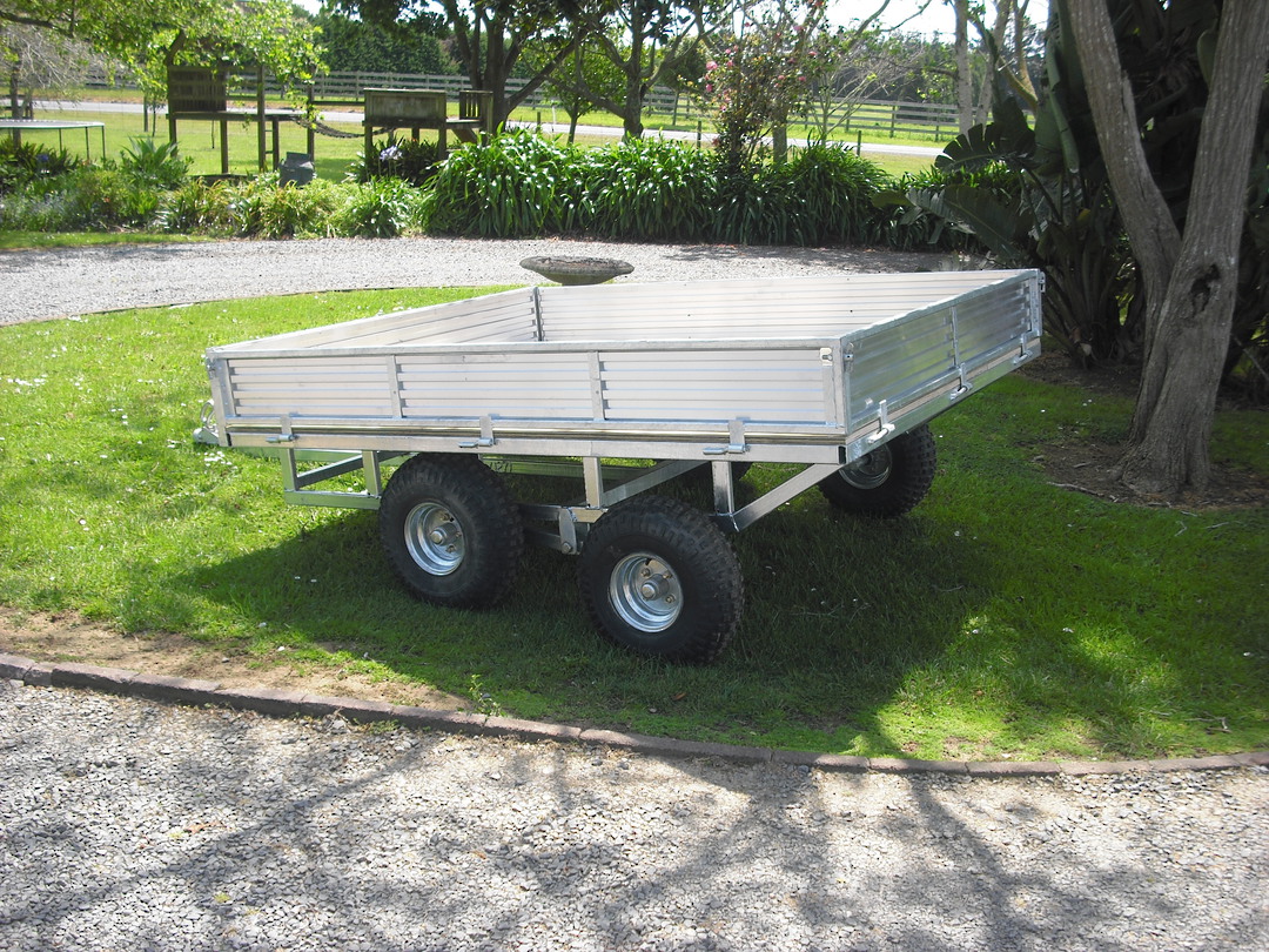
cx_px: 634
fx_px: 1393
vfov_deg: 37.7
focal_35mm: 38
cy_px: 476
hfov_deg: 49.0
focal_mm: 6.2
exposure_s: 1/80
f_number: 5.6
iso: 64
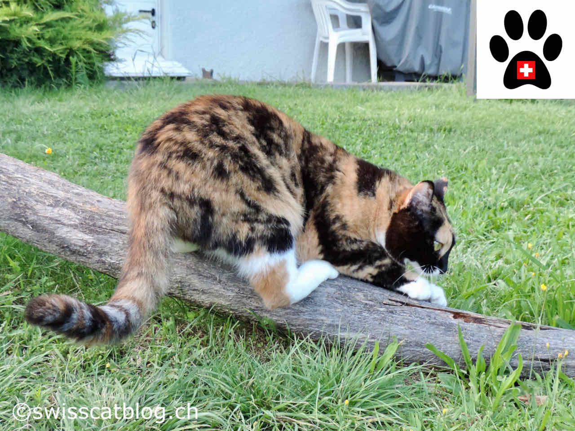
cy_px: 216
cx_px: 288
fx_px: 581
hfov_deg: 52.6
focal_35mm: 35
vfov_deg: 40.7
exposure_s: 1/250
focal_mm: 6.2
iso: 400
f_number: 3.3
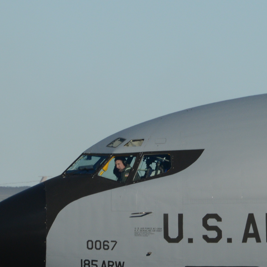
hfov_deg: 1.5
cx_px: 90
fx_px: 10236
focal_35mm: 1173
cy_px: 126
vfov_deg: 1.5
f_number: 16
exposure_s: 1/500
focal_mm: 300
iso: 400
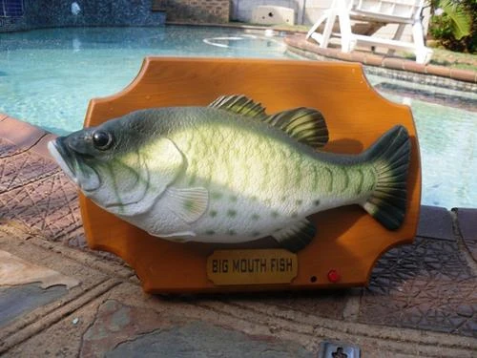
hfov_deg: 52.6
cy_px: 179
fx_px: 482
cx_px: 238
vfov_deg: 40.7
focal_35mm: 35
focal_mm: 6.3
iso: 80
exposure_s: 1/60
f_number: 7.6
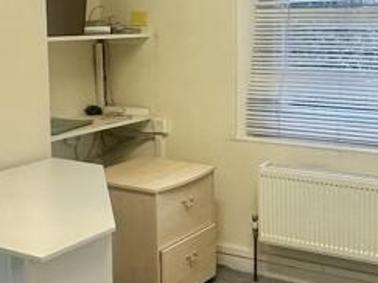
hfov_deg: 32.5
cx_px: 250
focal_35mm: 59
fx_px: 644
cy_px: 107
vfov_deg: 24.7
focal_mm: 2.22
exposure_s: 1/100
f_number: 2.2
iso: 250
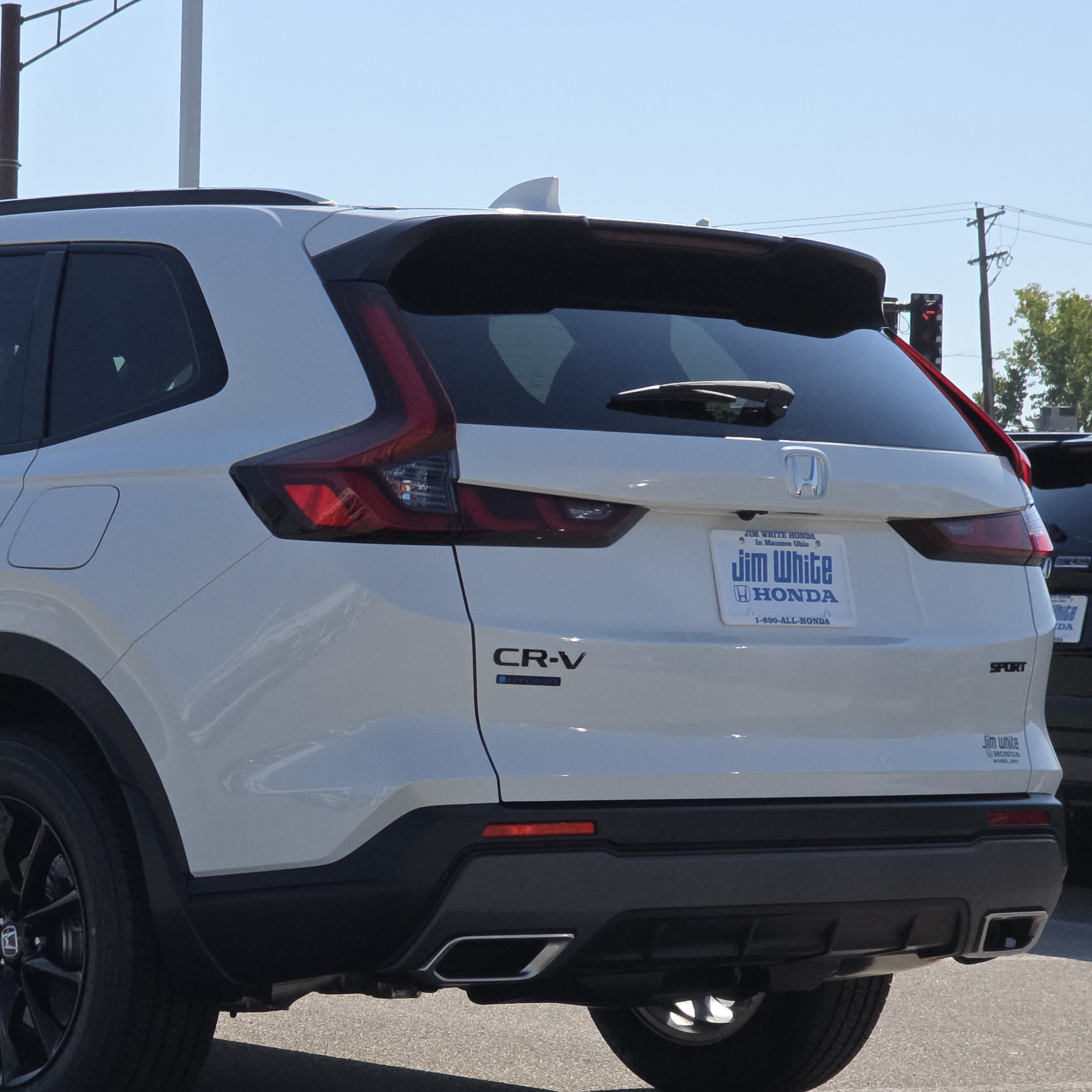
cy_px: 692
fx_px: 4211
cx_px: 163
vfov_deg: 14.8
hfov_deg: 14.7
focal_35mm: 118
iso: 50
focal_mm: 7.9
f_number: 2.4
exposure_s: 1/2961
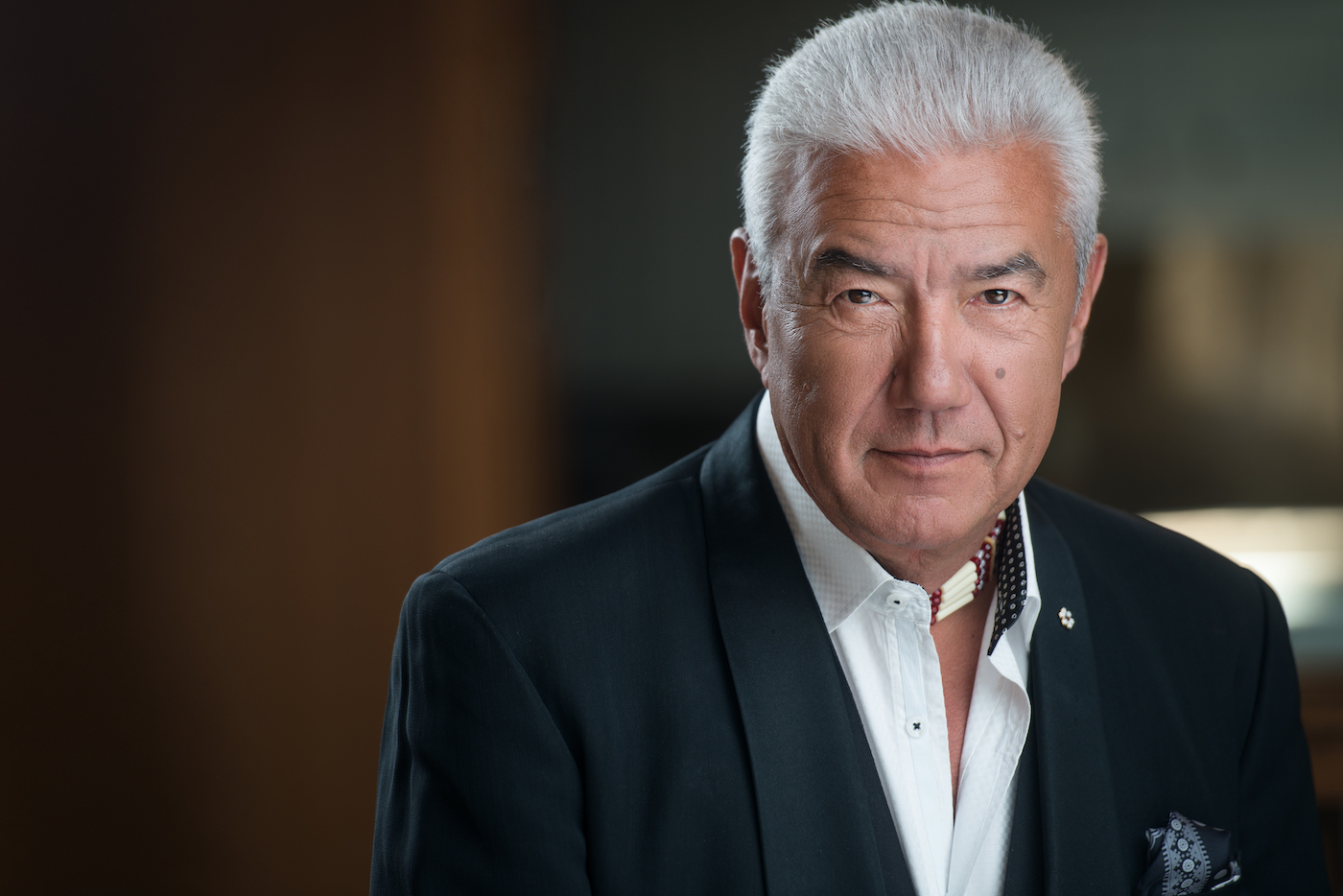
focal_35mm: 200
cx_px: 672
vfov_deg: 6.9
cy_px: 448
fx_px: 7462
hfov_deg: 10.3
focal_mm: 200
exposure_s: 1/100
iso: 100
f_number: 3.5
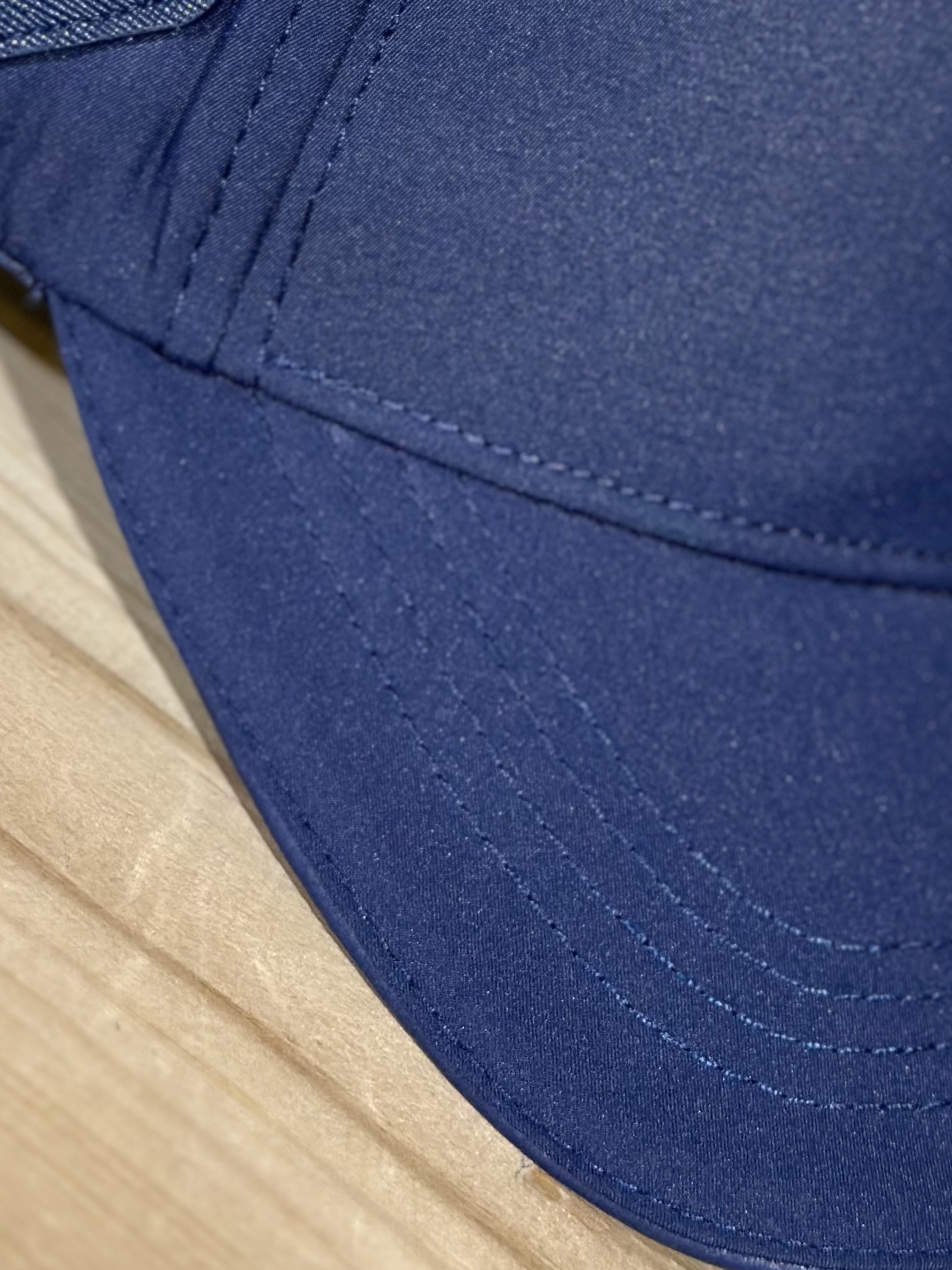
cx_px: 574
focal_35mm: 109
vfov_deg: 17.8
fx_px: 3997
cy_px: 160
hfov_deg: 13.6
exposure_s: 1/100
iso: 125
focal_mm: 6.86
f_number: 1.78
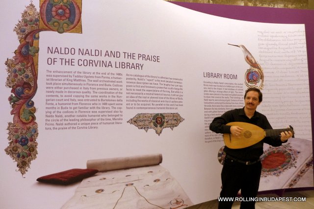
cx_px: 157
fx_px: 209
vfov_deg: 53.1
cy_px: 104
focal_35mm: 24
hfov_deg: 73.8
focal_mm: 4.7
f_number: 1.4
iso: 200
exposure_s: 1/60
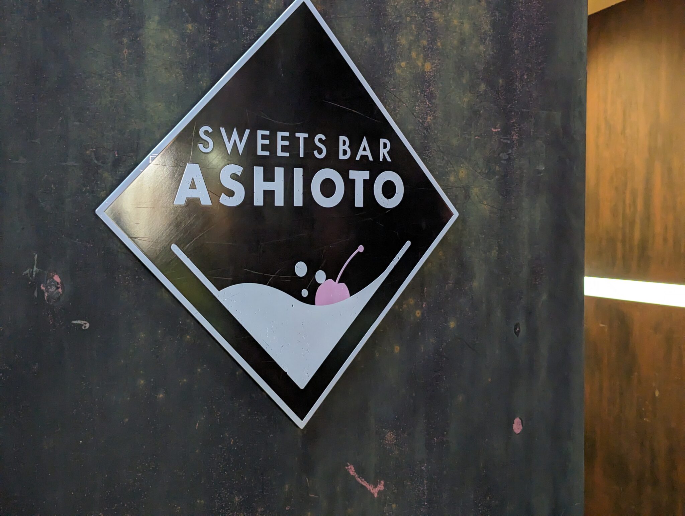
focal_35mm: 48
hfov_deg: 39.6
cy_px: 258
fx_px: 951
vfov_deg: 30.3
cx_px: 342
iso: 1123
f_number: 1.85
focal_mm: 6.81
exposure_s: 1/30
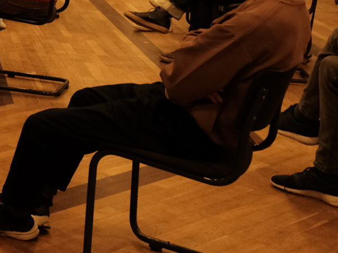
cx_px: -219
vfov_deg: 15.6
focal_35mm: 89
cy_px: -96
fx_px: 869
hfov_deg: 18.5
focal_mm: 18
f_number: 4.5
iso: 1600
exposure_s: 1/30
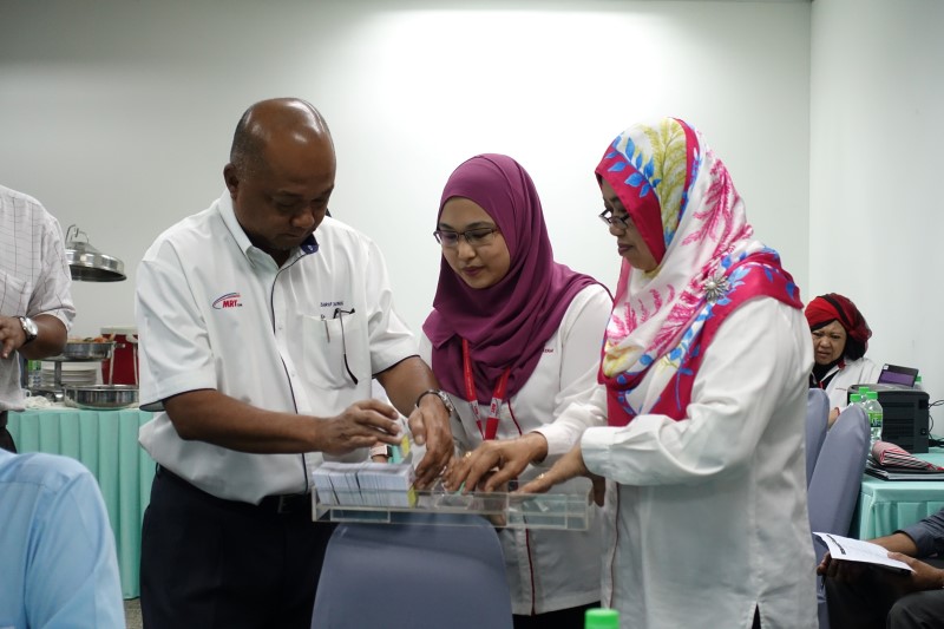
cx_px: 472
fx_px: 1835
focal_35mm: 70
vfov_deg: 19.4
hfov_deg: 28.8
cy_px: 314
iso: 800
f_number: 2.8
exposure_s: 1/80
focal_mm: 25.7
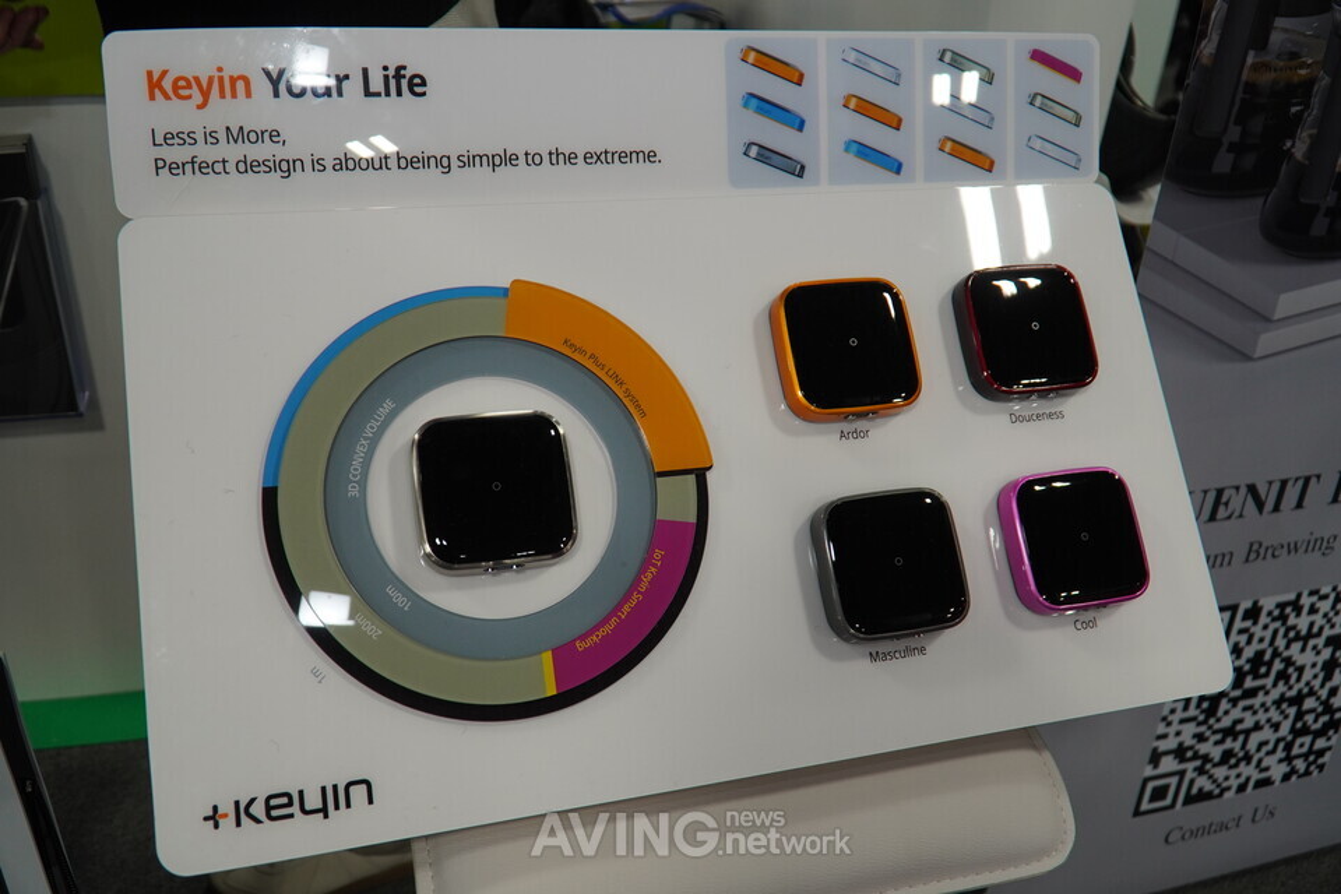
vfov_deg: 43.6
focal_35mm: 30
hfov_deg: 61.9
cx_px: 670
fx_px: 1117
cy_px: 447
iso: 640
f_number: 4
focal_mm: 20
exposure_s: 1/160
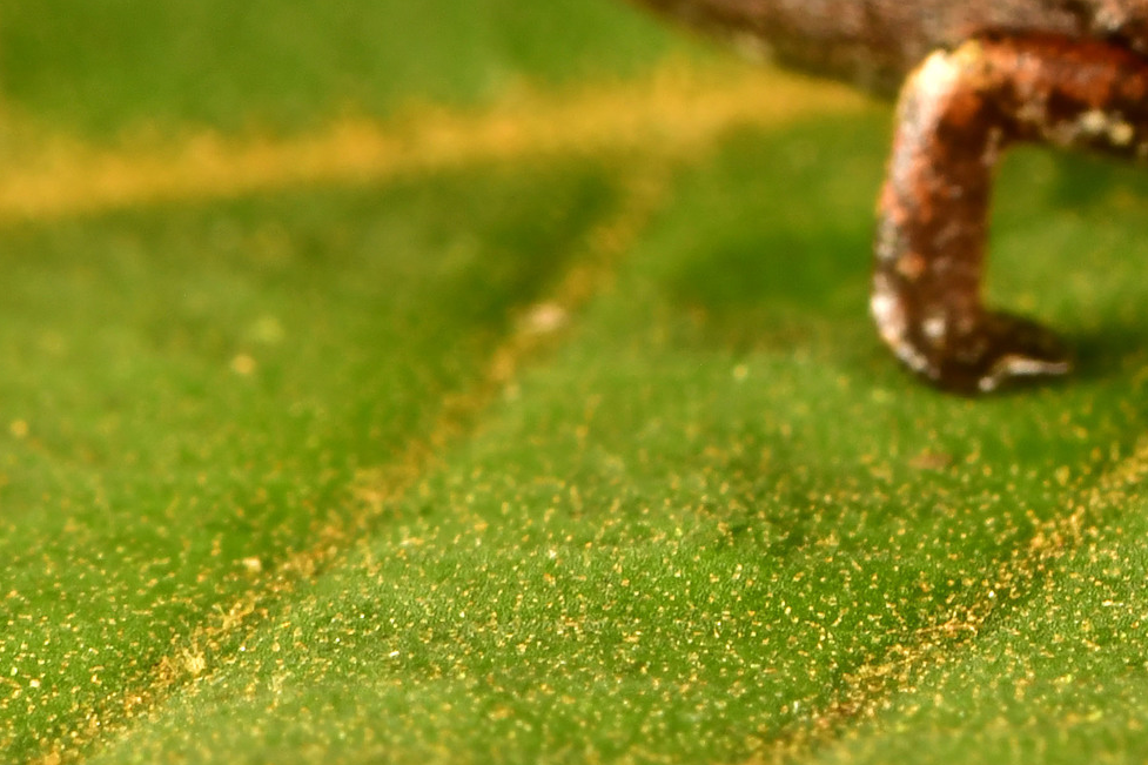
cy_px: -293
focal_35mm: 482
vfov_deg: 2.8
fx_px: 15367
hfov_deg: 4.3
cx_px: 1410
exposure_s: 1/60
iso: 400
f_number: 29
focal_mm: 105
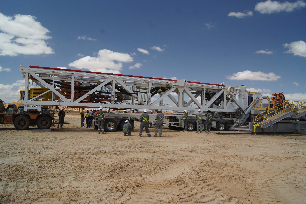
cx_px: 153
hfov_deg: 67.4
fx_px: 229
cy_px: 102
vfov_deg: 47.9
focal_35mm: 27
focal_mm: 18
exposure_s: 1/250
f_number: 10
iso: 200
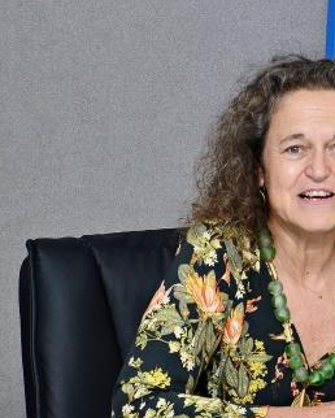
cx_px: 551
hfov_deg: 7.2
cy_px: 58
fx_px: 2588
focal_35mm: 209
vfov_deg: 9.2
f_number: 8
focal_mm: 70
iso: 1600
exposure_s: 1/160
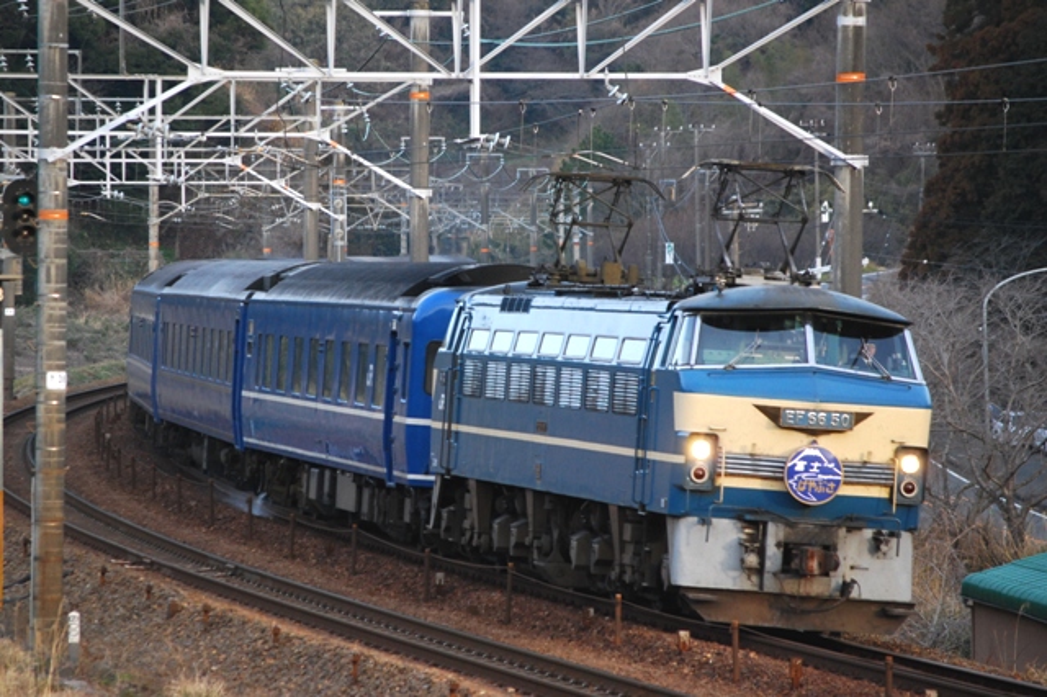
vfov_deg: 6.1
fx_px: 6540
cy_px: 348
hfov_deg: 9.2
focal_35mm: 225
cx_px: 524
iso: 800
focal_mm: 150
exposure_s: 1/250
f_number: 5.6
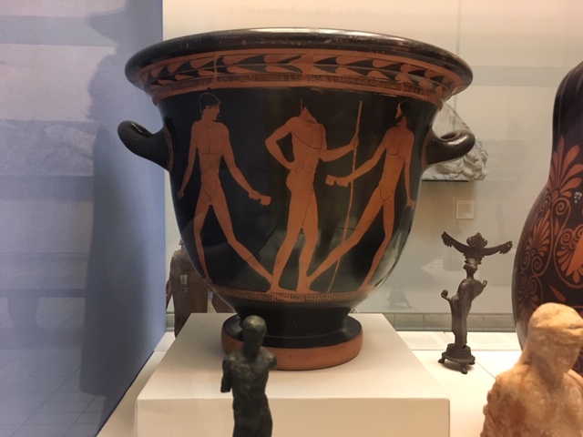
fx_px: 488
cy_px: 218
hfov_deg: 61.7
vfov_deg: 48.2
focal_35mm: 29
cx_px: 292
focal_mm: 4.15
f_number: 2.2
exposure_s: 1/25
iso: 200
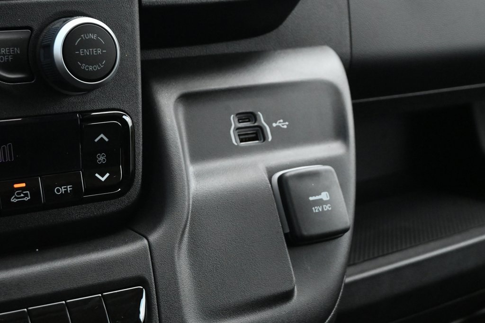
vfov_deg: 18.9
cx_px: 242
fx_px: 970
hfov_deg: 28.1
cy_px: 162
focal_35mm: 72
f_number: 9
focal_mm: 48
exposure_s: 1/500
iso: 6400
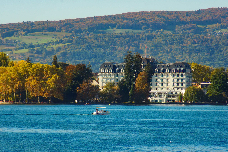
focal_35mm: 67
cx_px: 114
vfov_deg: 20.4
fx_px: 425
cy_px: 76
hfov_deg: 30.0
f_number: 6.7
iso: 200
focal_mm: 45
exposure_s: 1/350
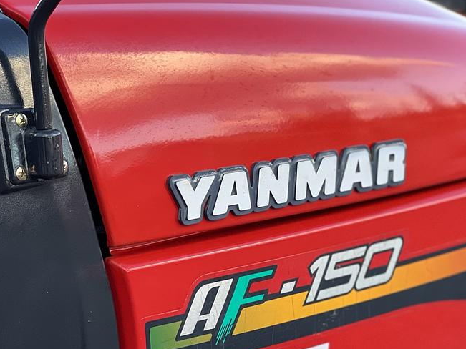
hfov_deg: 13.9
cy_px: 244
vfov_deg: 10.4
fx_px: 1911
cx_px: 300
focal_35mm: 142
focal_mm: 9
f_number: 2.8
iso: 80
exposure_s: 1/121
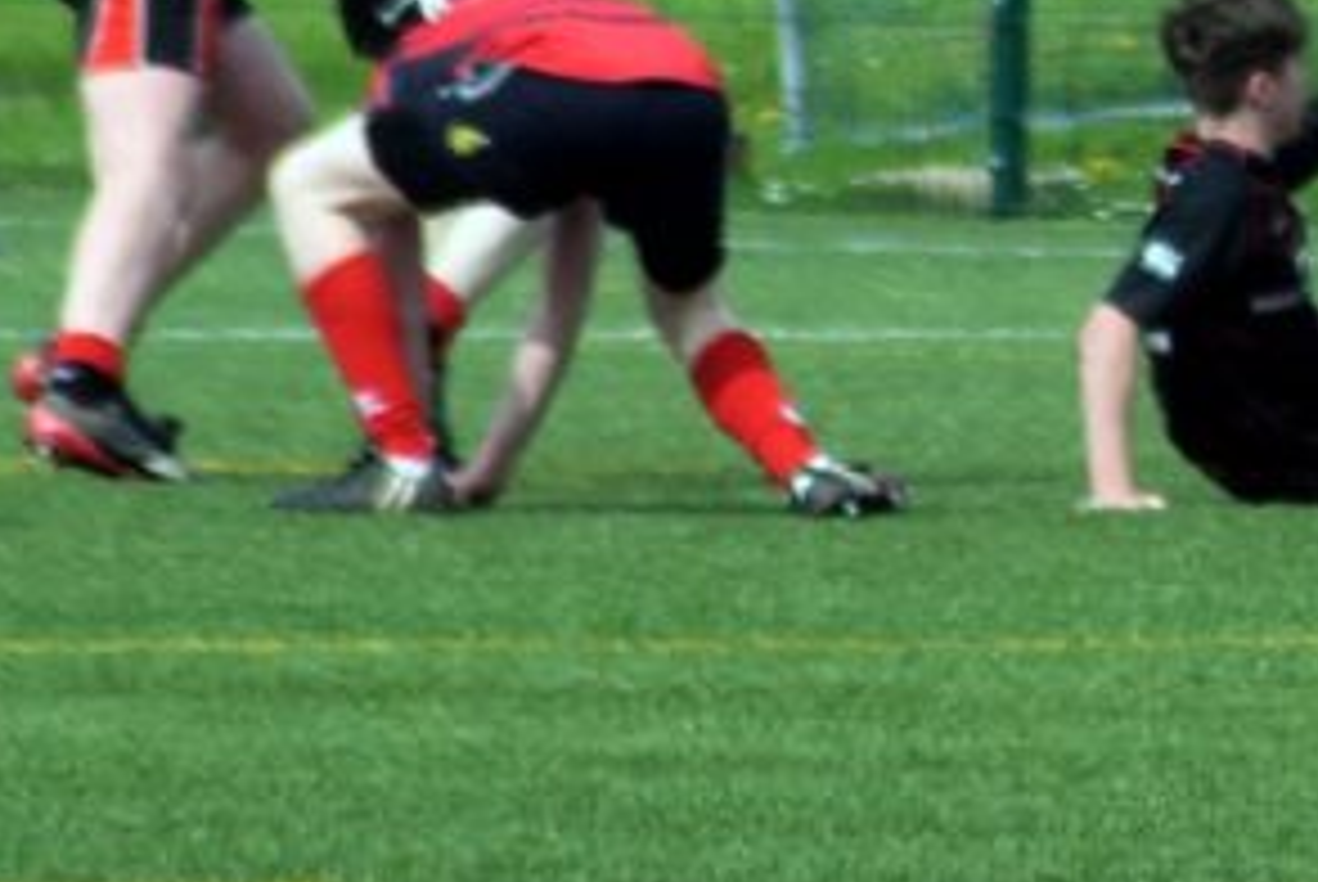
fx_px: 57572
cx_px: 1930
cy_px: -2
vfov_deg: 0.9
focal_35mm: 1571
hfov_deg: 1.3
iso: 400
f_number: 5.6
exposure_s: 1/1000
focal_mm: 300
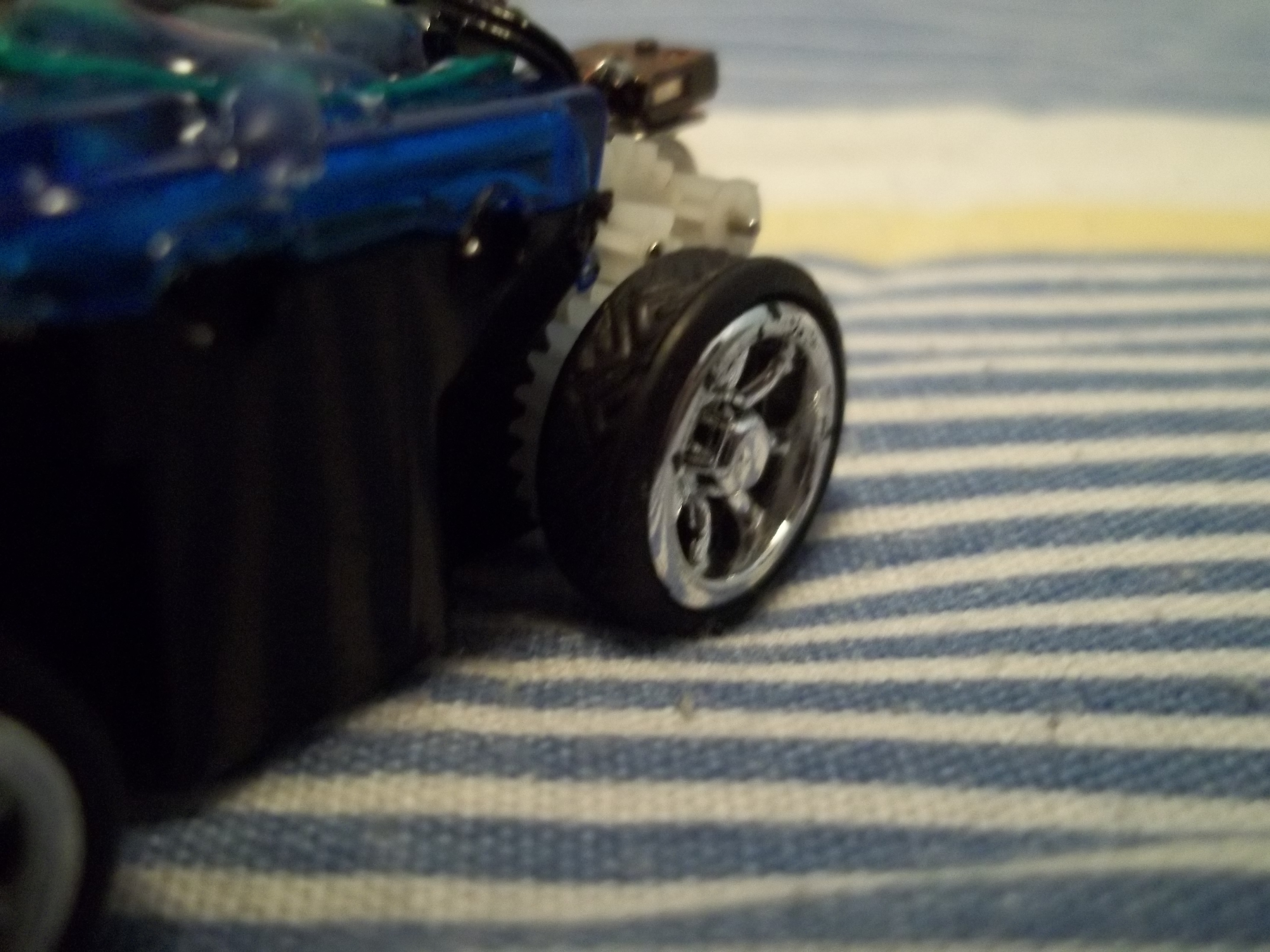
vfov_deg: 39.7
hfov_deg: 51.4
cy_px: 476
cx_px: 635
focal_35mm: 36
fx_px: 1321
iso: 320
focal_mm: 6.5
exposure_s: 1/8
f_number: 3.1
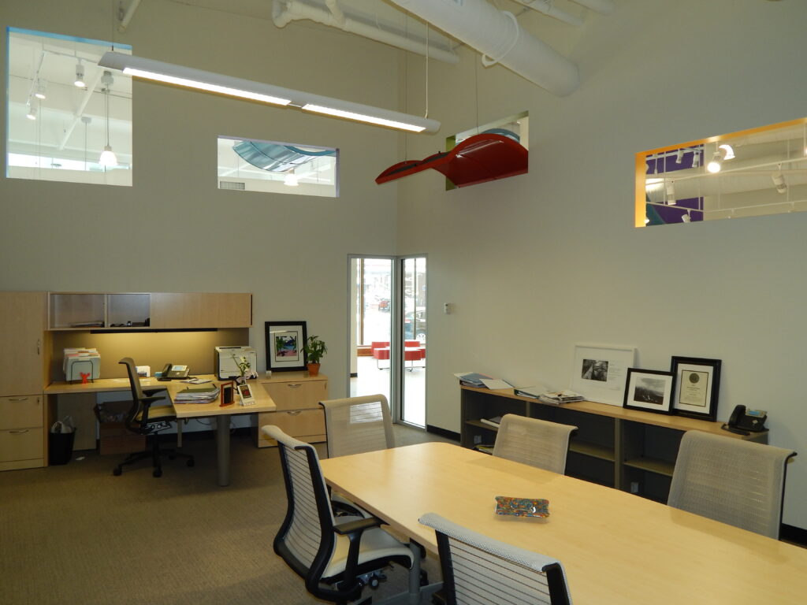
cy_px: 302
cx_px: 404
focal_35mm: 25
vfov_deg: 54.9
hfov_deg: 69.4
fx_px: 583
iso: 125
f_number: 3.1
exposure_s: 1/40
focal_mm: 4.5
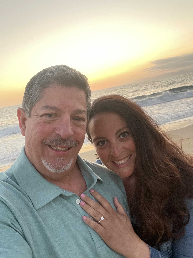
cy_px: 129
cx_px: 96
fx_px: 223
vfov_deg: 60.0
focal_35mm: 30
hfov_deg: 46.8
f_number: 2.2
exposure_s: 1/58
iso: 400
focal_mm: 2.71
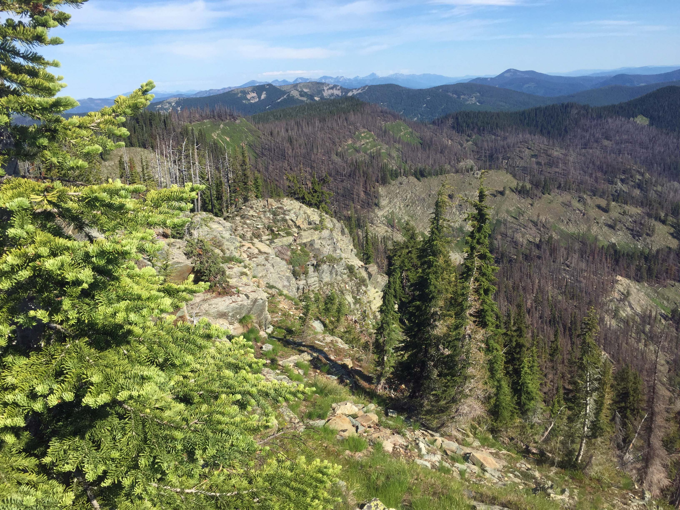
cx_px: 340
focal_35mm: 29
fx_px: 570
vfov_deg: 48.2
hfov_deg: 61.7
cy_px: 255
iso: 32
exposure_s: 1/1721
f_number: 2.2
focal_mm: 4.15
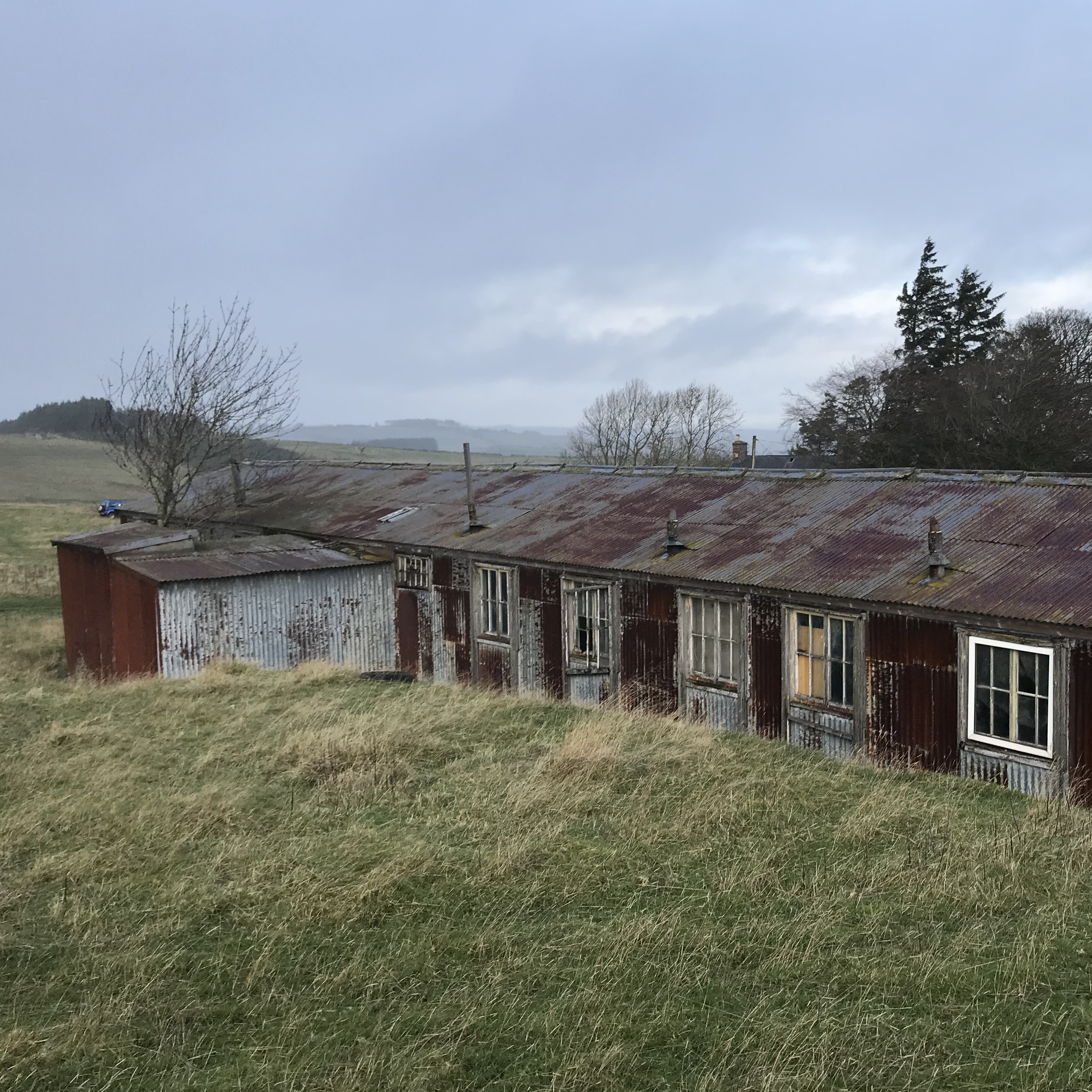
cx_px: 736
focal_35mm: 34
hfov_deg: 47.6
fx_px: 1213
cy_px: 540
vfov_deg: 48.4
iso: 20
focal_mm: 3.99
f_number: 1.8
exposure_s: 1/381
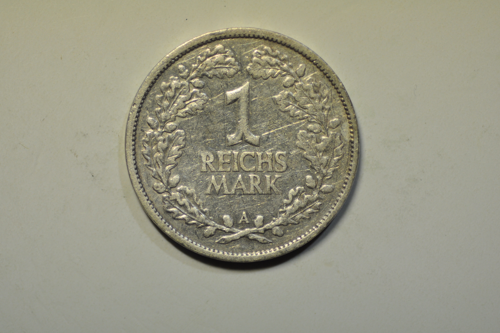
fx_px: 1264
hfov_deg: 22.4
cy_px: 167
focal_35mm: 91
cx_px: 247
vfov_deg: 15.0
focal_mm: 60
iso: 560
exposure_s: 1/250
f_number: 4
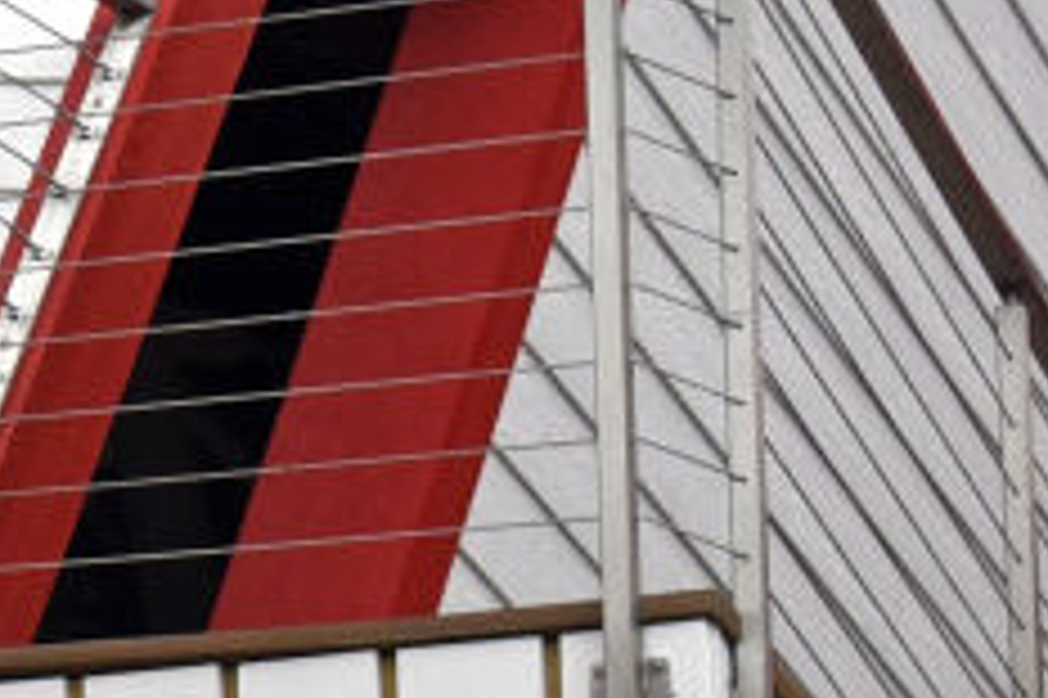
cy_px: 396
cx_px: -553
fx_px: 6603
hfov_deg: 8.8
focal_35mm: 227
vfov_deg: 6.0
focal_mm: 30
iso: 560
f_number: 4
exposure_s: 1/4000
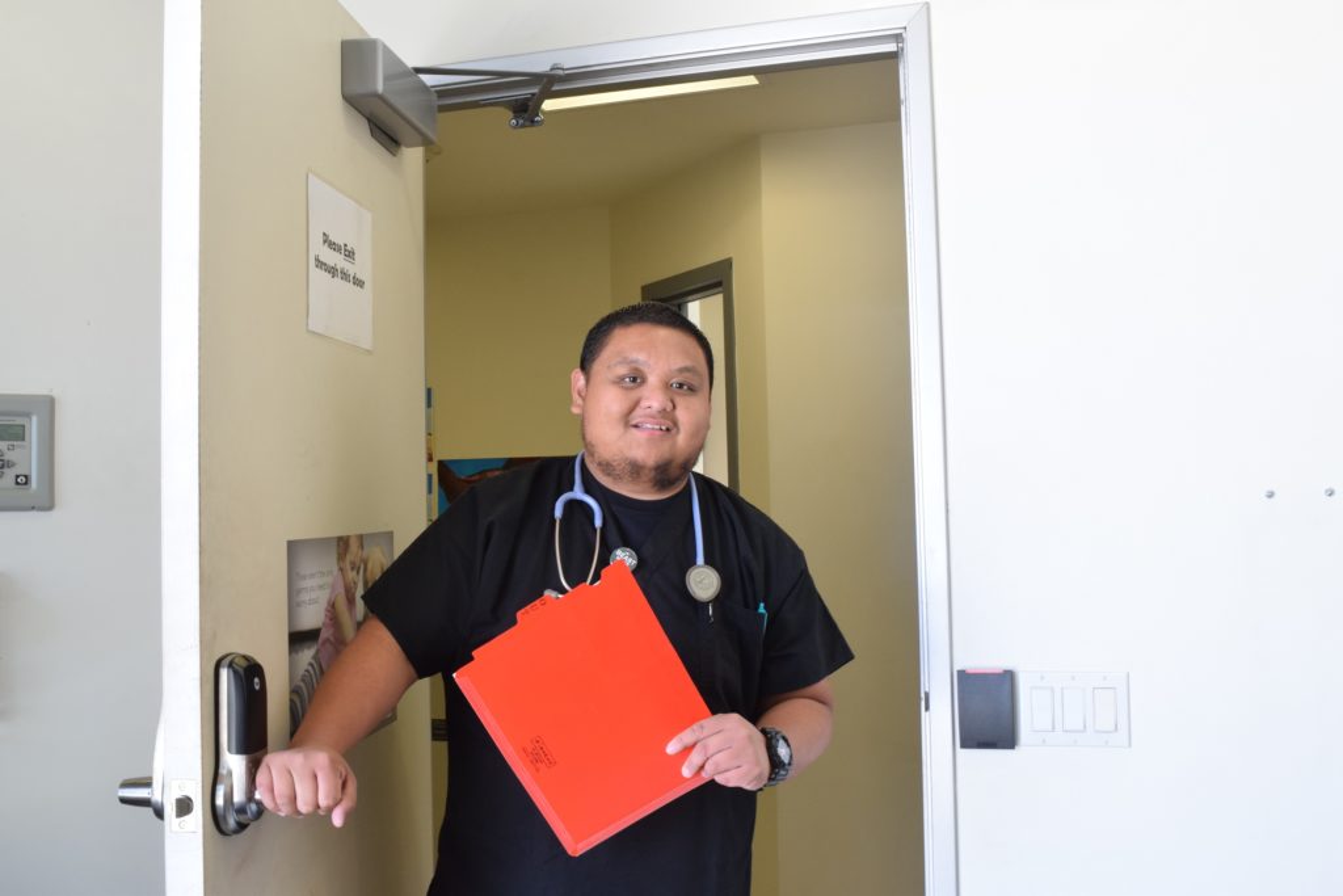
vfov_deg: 36.9
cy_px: 448
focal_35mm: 36
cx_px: 672
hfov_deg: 53.1
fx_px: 1343
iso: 800
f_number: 14
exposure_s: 1/25
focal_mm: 24
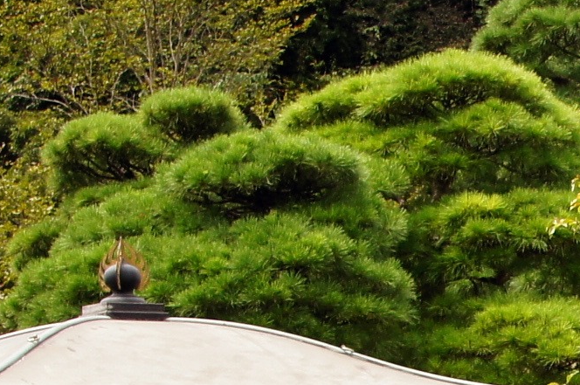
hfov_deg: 13.7
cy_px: 500
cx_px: 737
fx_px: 2333
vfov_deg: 9.3
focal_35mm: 145
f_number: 8
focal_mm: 18
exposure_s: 1/60
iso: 100
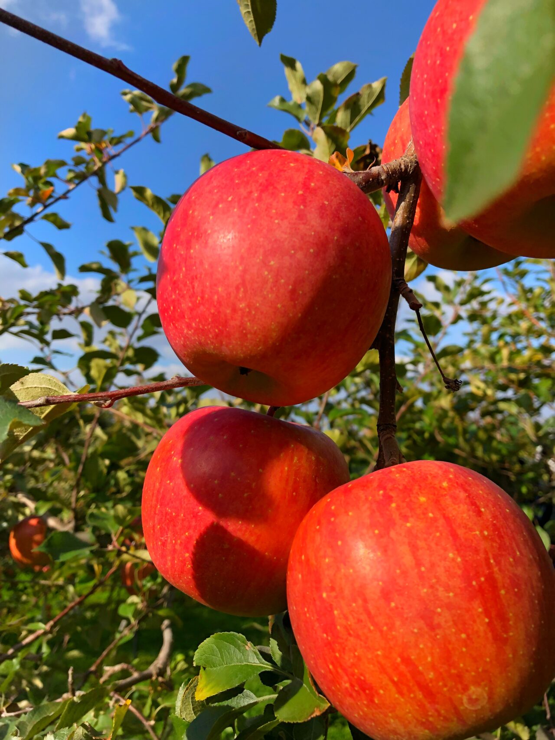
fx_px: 599
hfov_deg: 49.7
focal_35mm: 28
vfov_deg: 63.4
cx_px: 278
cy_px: 370
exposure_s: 1/1215
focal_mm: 3.99
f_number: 1.8
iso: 20
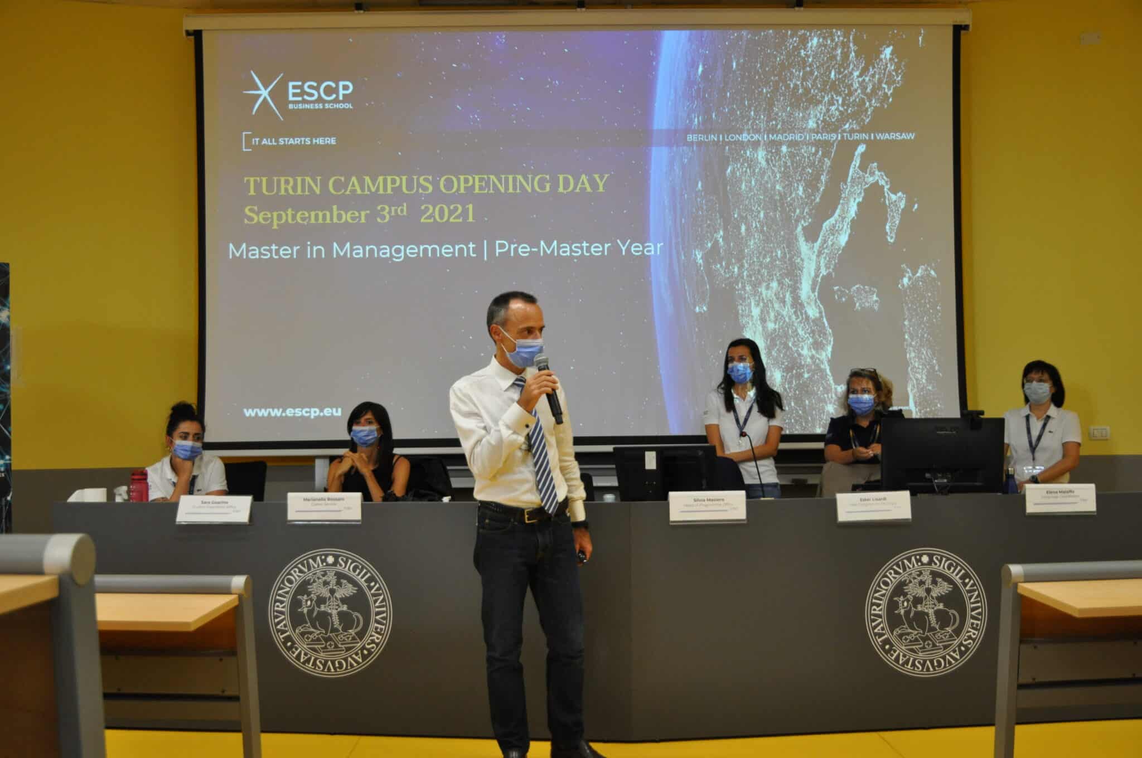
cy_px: 379
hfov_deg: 51.3
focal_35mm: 38
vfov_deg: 35.4
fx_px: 1188
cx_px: 571
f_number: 4
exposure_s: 1/30
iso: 800
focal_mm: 25
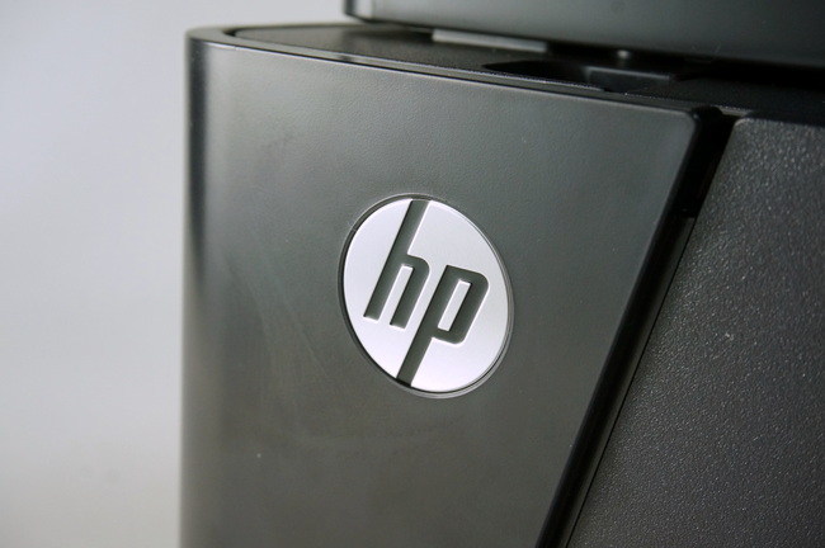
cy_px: 274
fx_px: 1030
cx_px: 412
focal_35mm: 45
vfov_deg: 29.8
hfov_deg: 43.6
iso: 800
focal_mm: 30
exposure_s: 1/25
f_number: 9
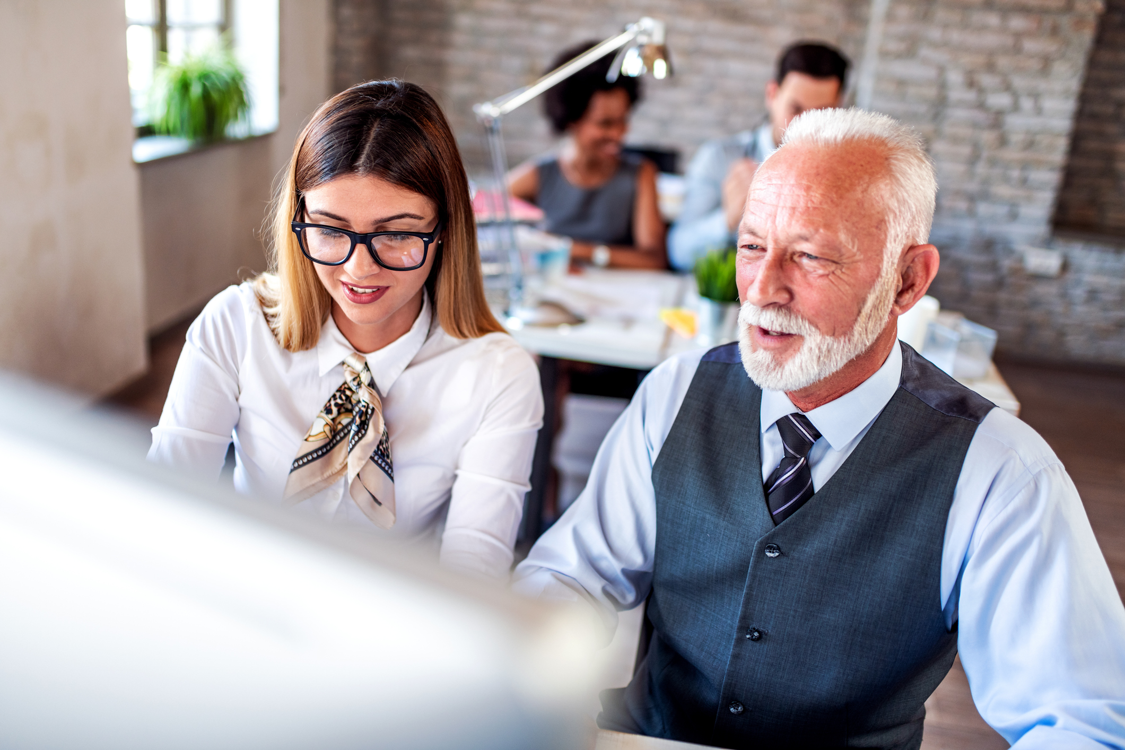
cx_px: 562
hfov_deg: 54.4
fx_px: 1094
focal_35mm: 35
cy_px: 375
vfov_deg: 37.9
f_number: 1.6
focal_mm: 35
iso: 320
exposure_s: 1/125
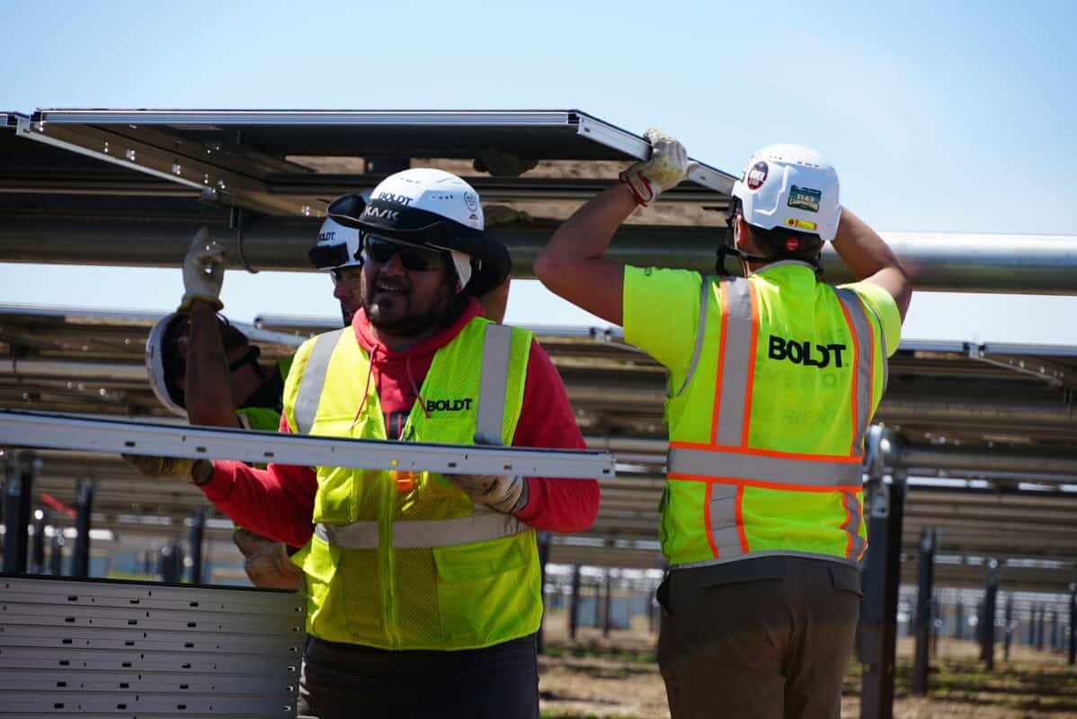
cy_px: 360
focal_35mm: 150
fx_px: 4489
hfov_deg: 13.7
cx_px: 538
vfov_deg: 9.2
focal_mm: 100
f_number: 5.6
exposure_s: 1/320
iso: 80
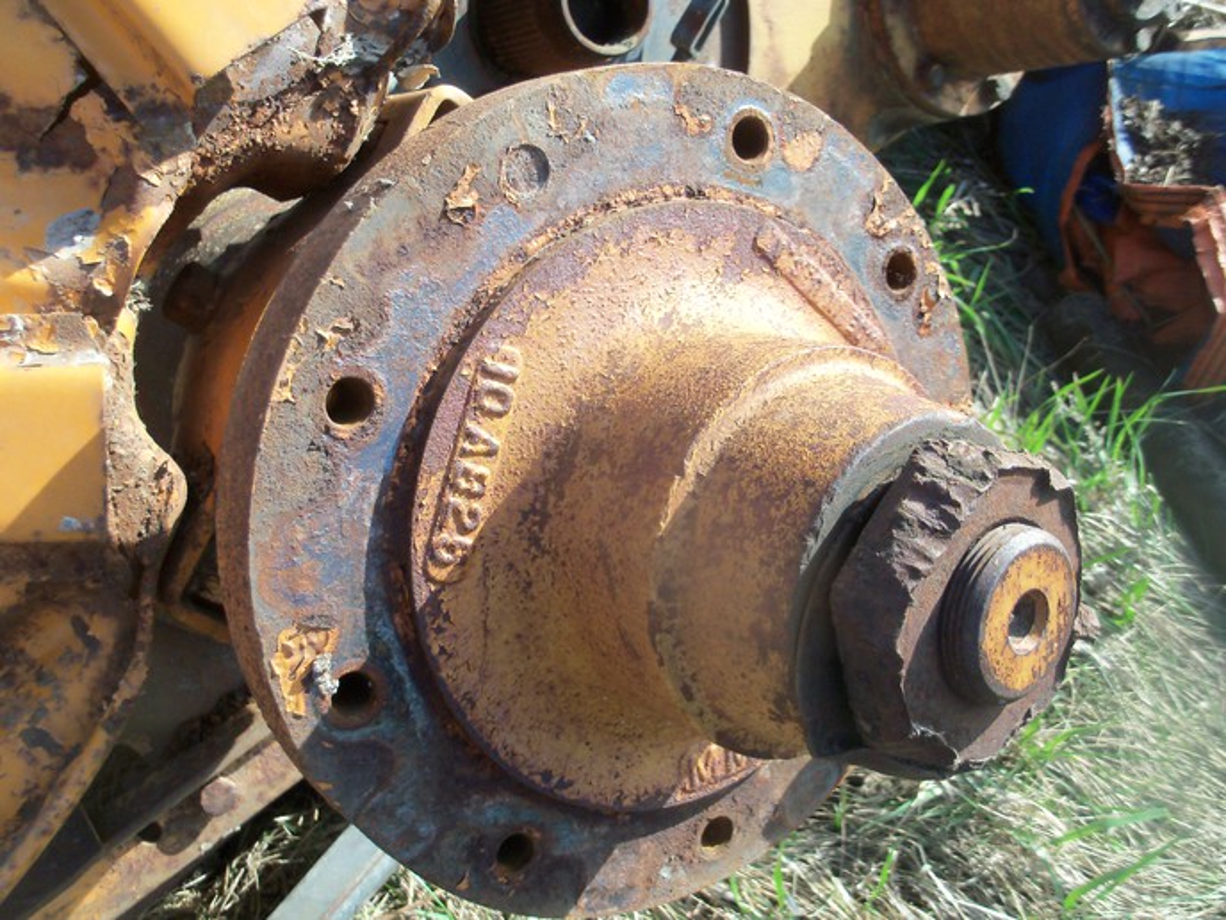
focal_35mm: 35
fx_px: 1240
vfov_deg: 40.7
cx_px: 613
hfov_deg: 52.6
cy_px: 460
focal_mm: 6.3
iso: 80
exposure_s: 1/320
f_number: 3
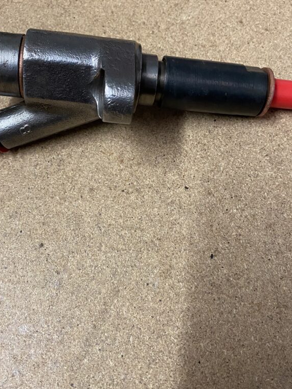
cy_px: 188
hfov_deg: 40.7
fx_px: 394
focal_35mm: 35
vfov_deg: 52.6
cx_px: 143
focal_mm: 4.25
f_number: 1.8
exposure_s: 1/50
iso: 320
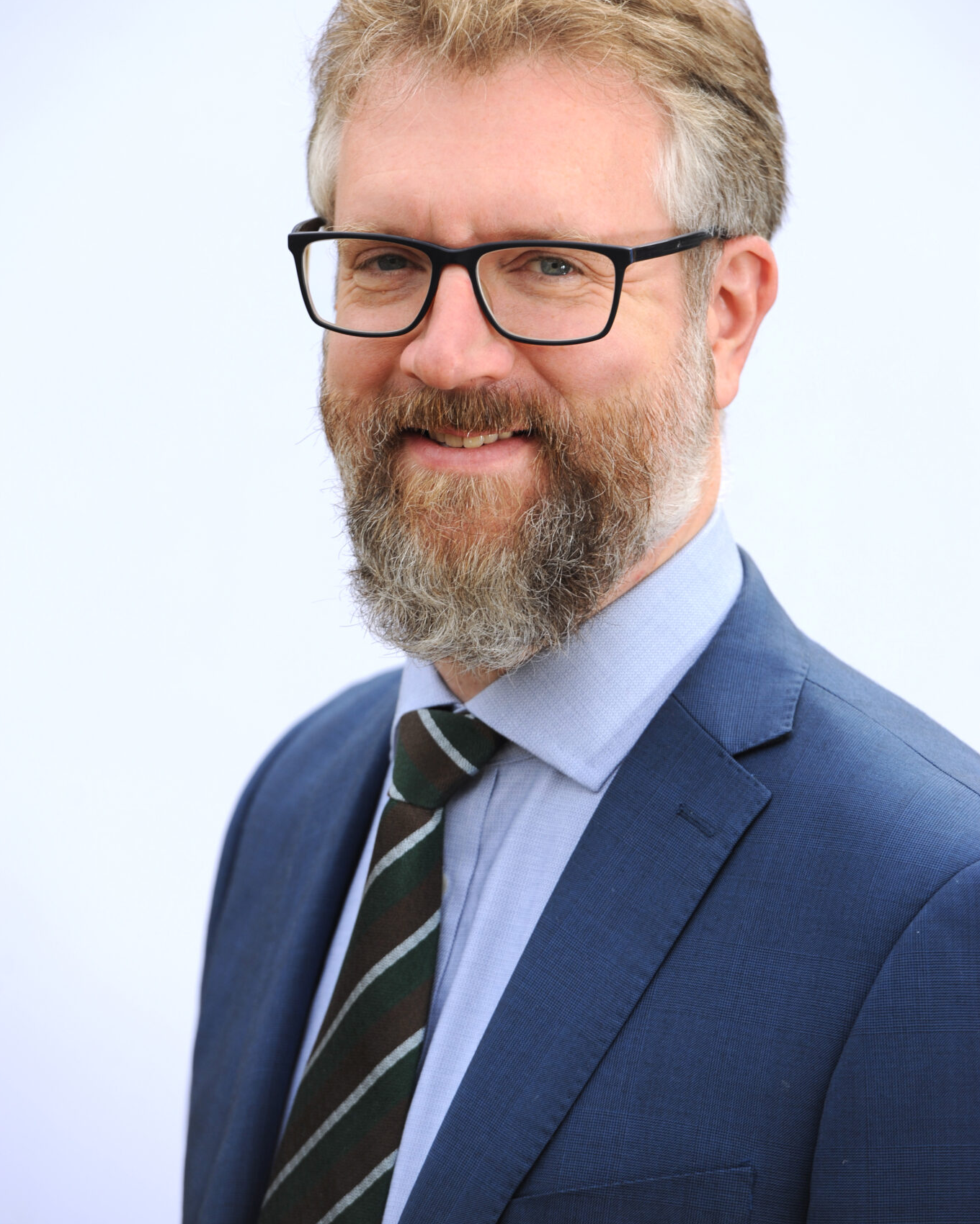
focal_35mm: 226
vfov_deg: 8.5
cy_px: 521
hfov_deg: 6.8
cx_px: 490
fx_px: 8194
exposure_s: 1/250
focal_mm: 200
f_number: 5
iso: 250
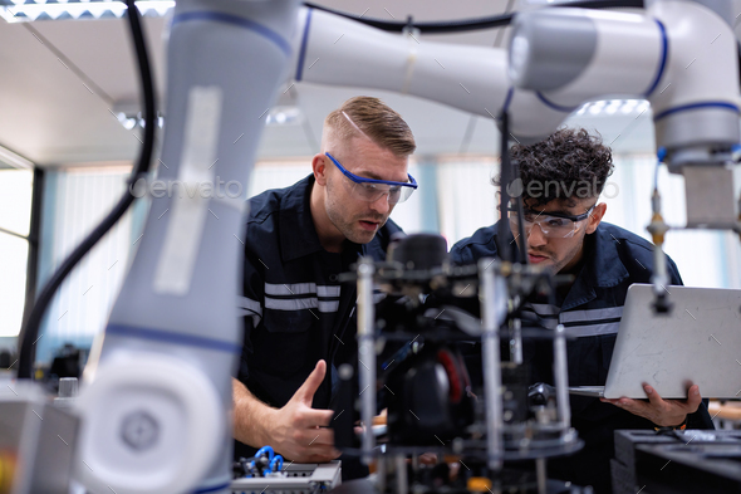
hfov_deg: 54.4
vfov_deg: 37.8
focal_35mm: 35
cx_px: 370
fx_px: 720
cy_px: 247
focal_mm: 35
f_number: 1.4
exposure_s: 1/1000
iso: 1000
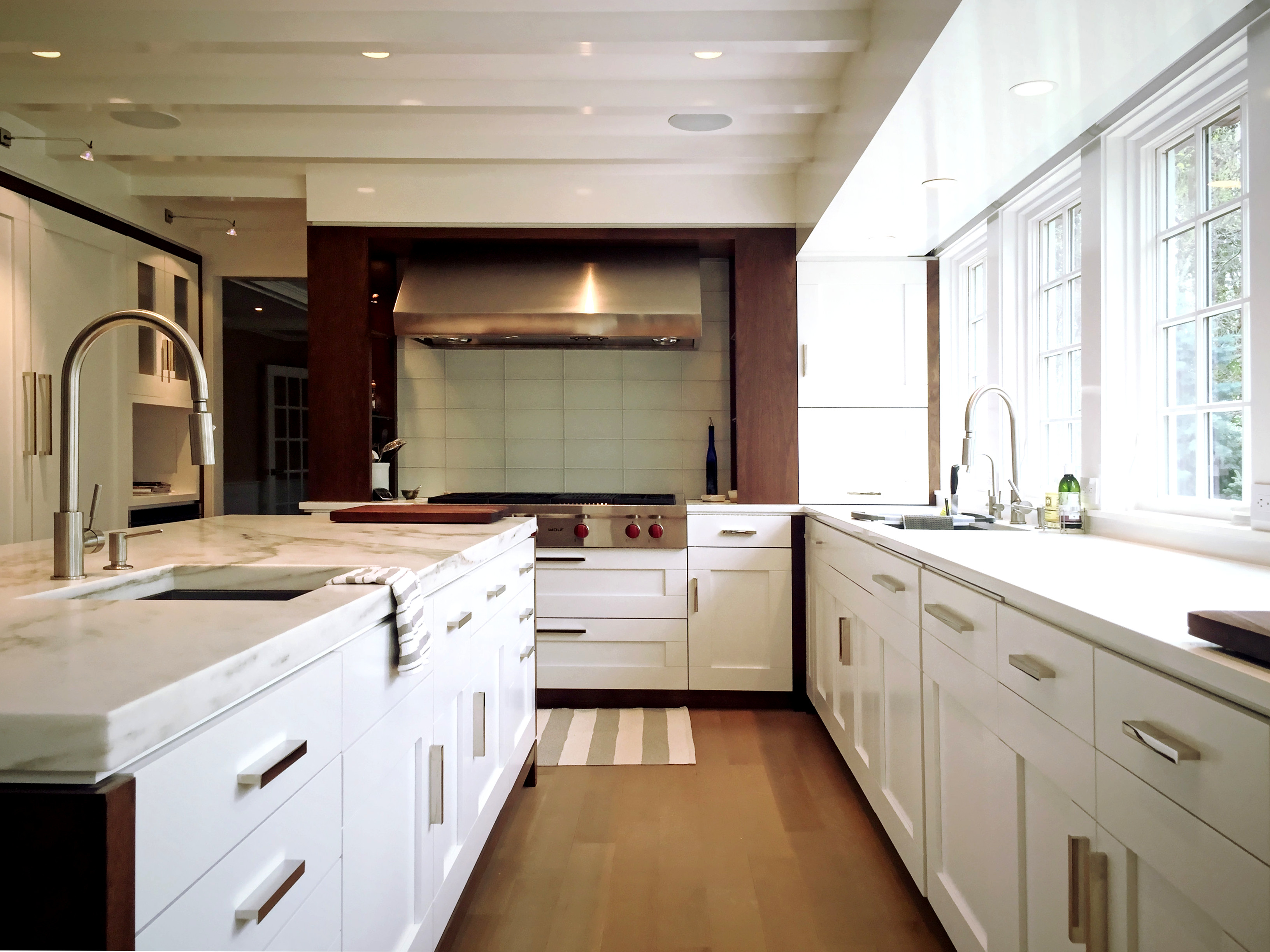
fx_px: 1064
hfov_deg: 61.7
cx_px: 635
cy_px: 476
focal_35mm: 29
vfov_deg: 48.2
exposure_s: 1/153
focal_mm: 4.15
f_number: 2.2
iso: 32
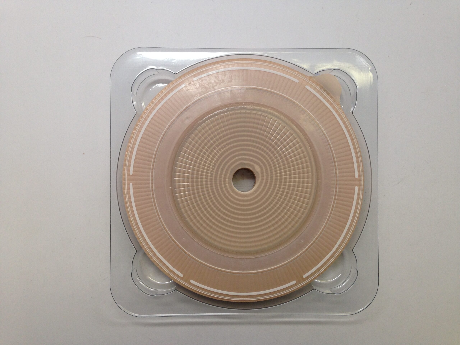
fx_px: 439
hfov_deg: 55.4
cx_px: 230
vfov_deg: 42.9
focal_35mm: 33
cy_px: 172
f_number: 2.4
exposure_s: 1/60
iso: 64
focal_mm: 4.12
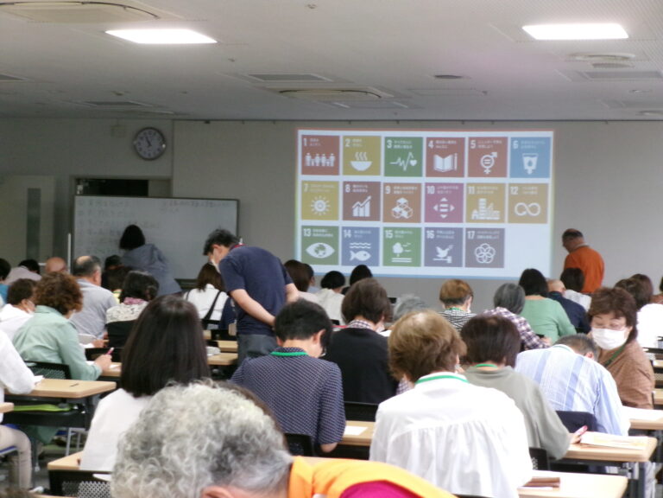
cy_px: 249
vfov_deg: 15.6
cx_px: 332
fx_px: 1820
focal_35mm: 95
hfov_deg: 20.7
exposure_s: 1/38
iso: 400
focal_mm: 16.9
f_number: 5.8
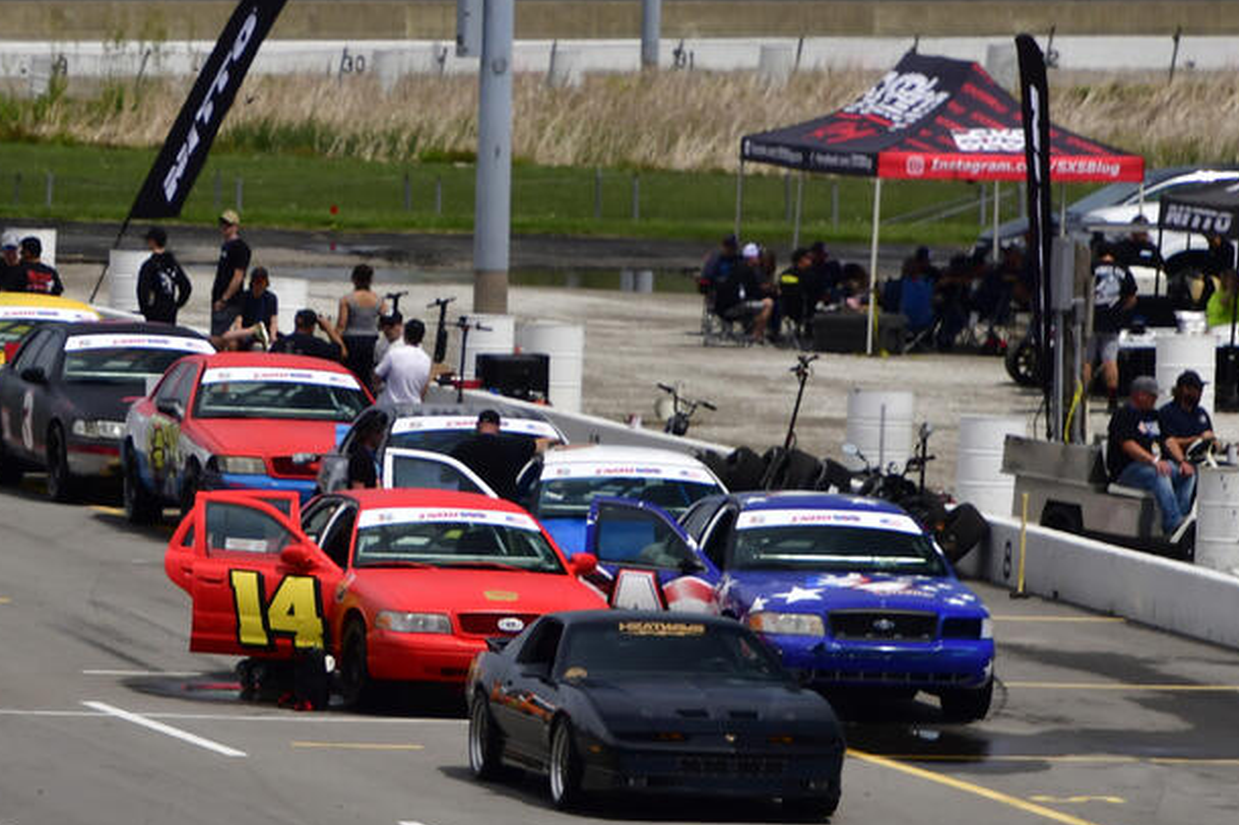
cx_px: -30
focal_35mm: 535
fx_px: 18402
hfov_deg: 3.9
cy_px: 448
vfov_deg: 2.6
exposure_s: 1/1000
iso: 400
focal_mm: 170
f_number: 8
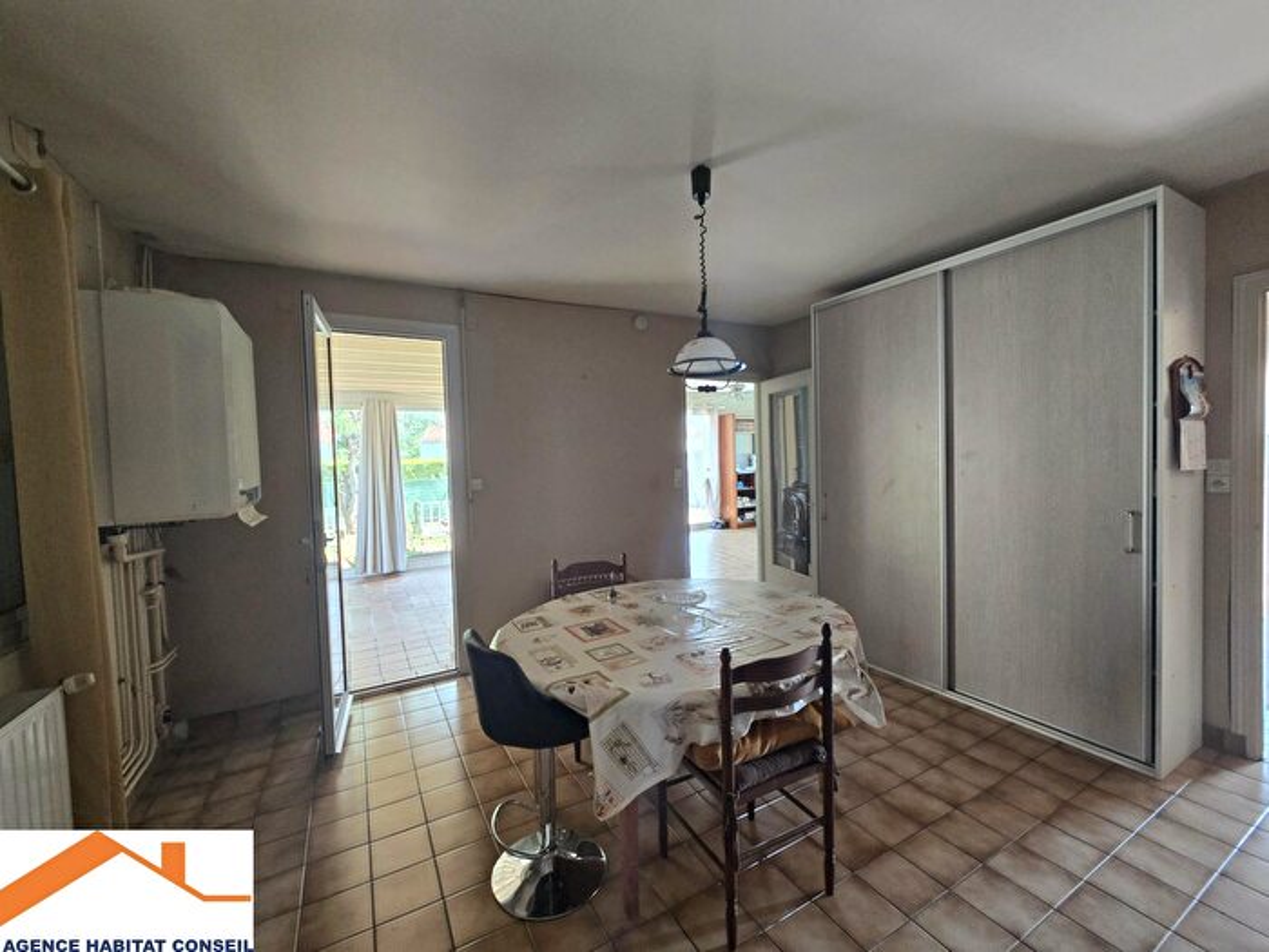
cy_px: 476
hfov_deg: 106.2
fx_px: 477
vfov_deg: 89.9
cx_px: 634
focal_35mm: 13
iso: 320
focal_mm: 2.2
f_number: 2.2
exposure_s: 1/100
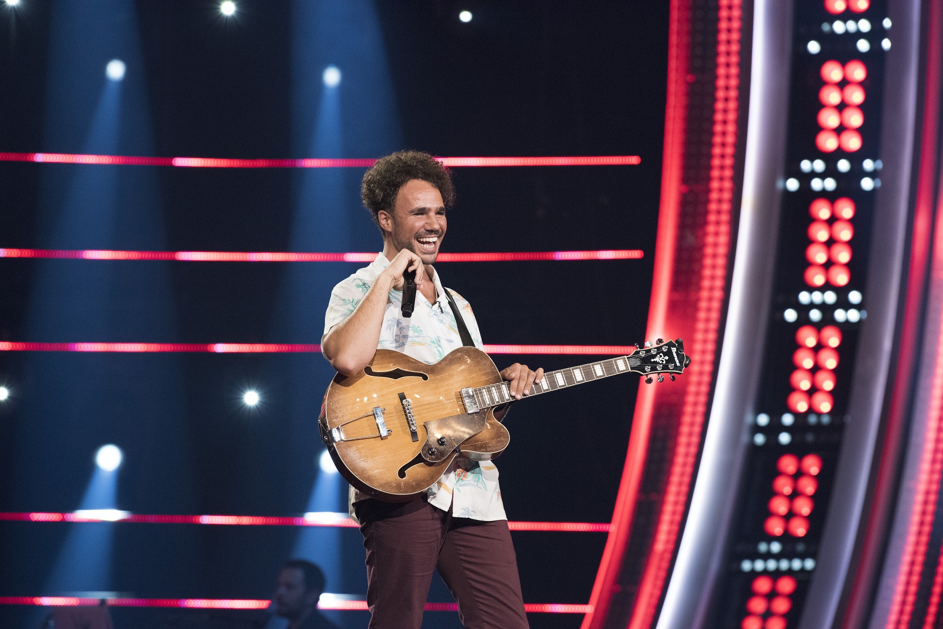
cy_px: 314
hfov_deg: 10.3
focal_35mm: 200
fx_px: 5240
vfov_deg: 6.9
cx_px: 472
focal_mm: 200
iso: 3200
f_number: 4.5
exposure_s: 1/160
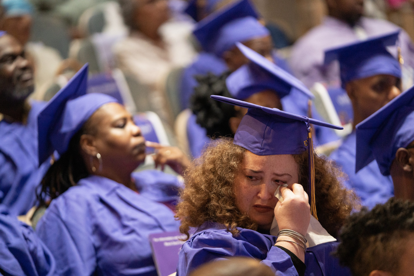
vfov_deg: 7.3
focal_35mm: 187
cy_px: 138
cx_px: 207
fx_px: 2150
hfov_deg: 11.0
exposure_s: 1/320
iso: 5000
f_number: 2.8
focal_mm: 187
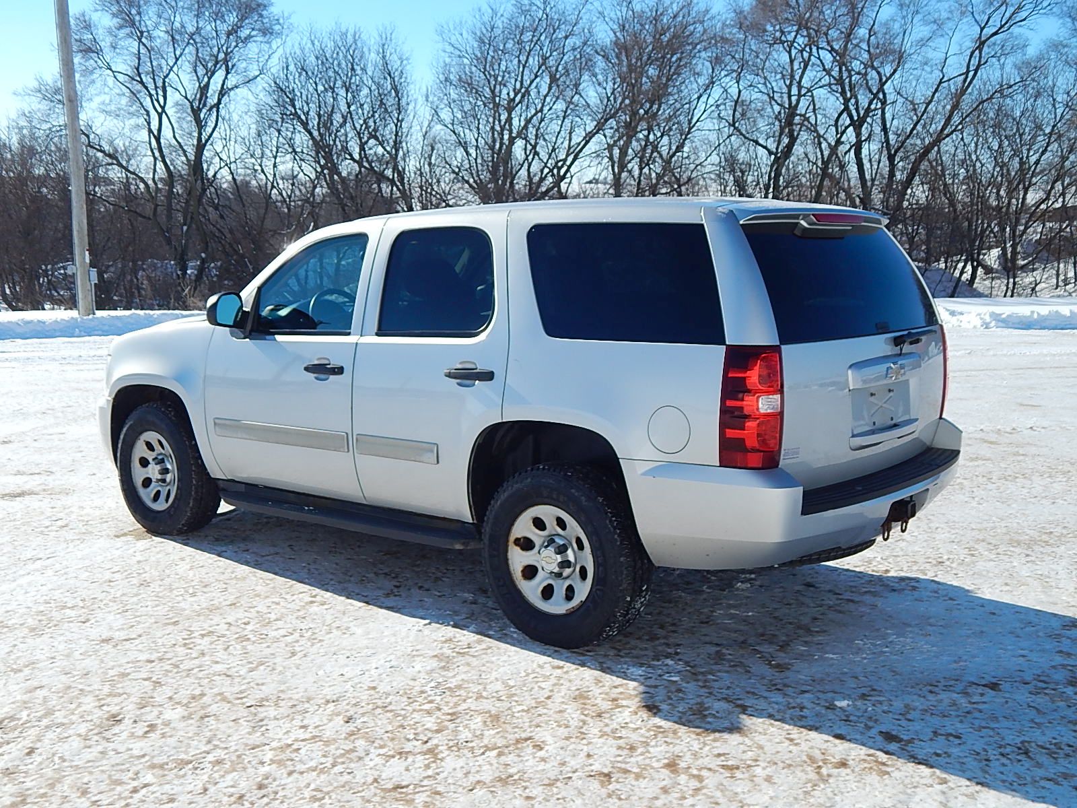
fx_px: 1182
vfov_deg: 37.7
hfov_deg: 49.0
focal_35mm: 38
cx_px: 538
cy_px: 404
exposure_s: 1/500
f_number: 6.9
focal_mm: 6.8
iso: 125
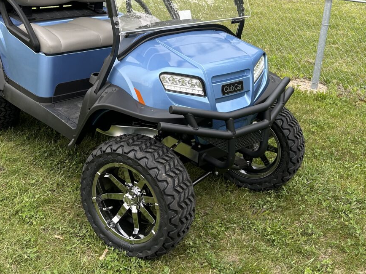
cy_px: 45
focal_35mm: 46
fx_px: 486
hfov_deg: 40.5
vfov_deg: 30.5
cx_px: 110
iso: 50
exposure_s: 1/763
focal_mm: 5.7
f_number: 1.5
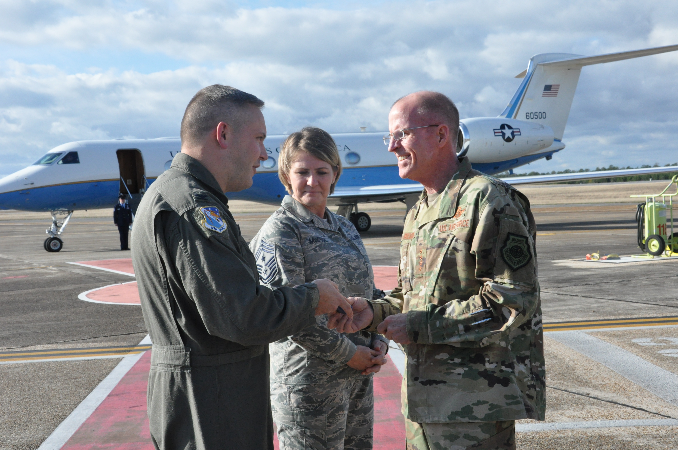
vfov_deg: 25.7
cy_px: 225
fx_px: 988
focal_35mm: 52
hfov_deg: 37.9
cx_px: 339
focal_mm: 35
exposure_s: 1/800
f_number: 14
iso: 1250
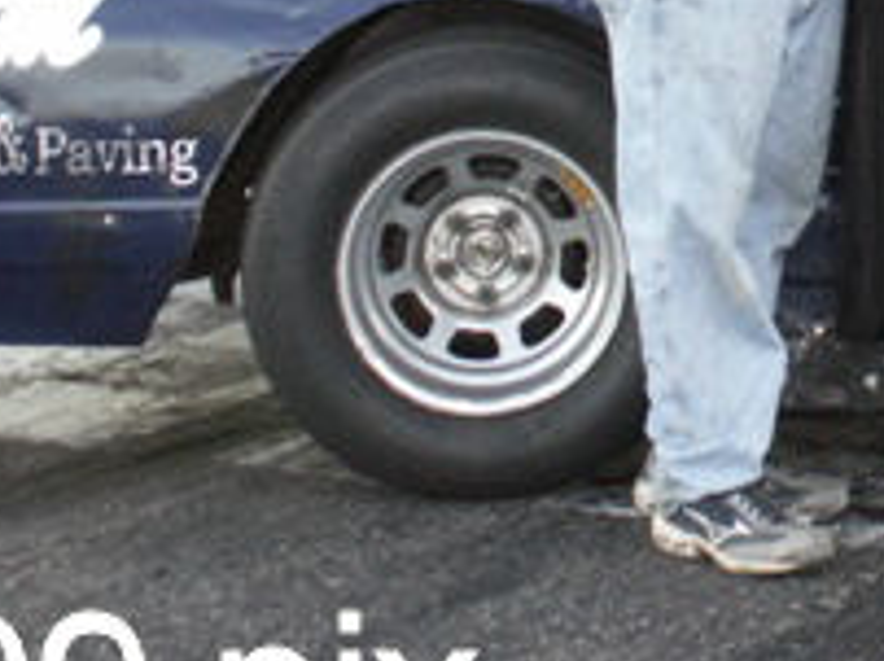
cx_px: 1260
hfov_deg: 11.6
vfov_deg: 8.8
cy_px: -232
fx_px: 4209
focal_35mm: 165
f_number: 3.2
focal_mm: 8.72
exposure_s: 1/50
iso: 125
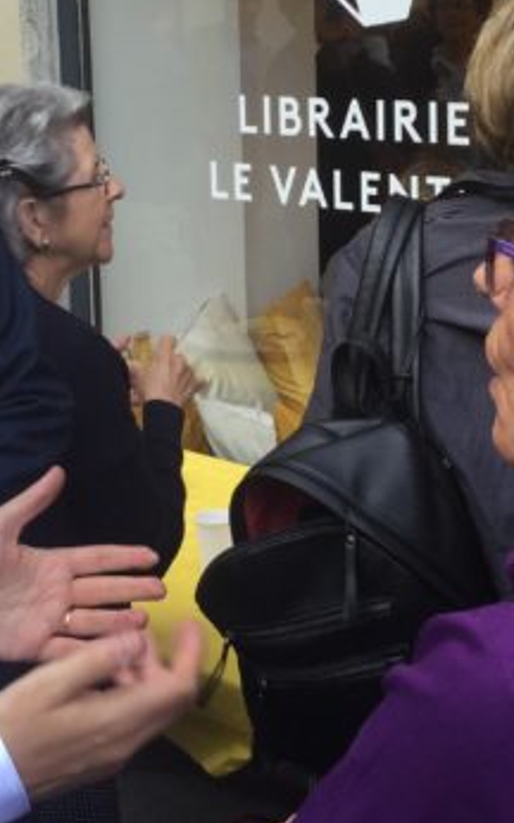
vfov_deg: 27.9
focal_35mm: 73
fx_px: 1638
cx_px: 362
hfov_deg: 17.8
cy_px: 240
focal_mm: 3.3
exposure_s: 1/100
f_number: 2.4
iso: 32
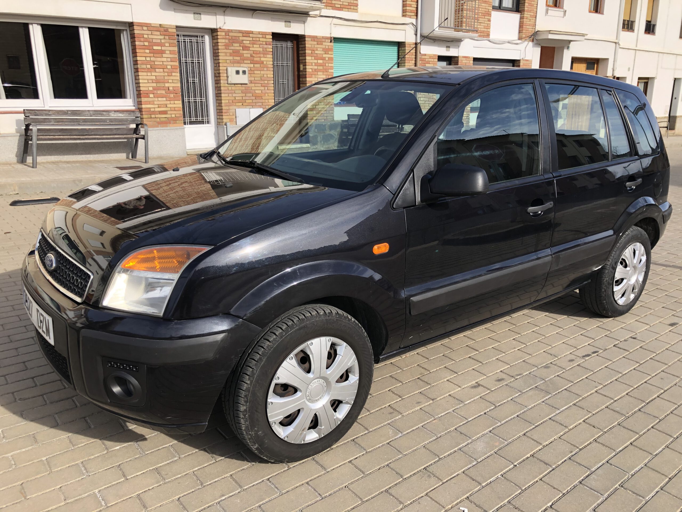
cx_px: 341
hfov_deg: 63.4
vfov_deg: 49.7
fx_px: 552
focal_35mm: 28
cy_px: 256
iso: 20
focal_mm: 4
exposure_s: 1/960
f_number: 1.8
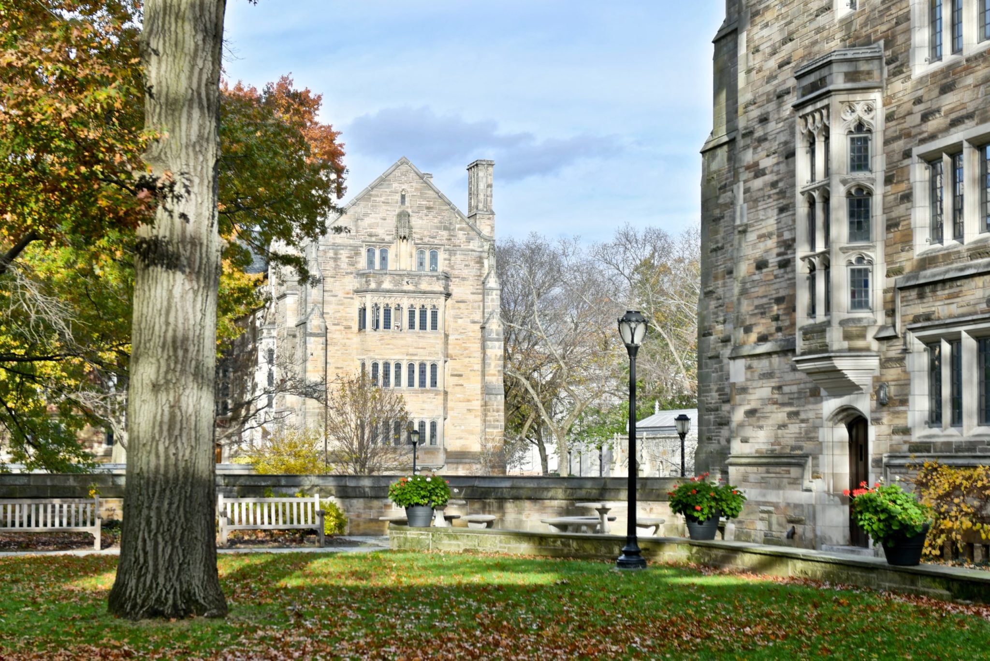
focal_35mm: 63
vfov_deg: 21.6
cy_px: 330
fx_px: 1733
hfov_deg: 31.9
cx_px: 495
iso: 100
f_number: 4
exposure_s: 1/200
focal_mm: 42
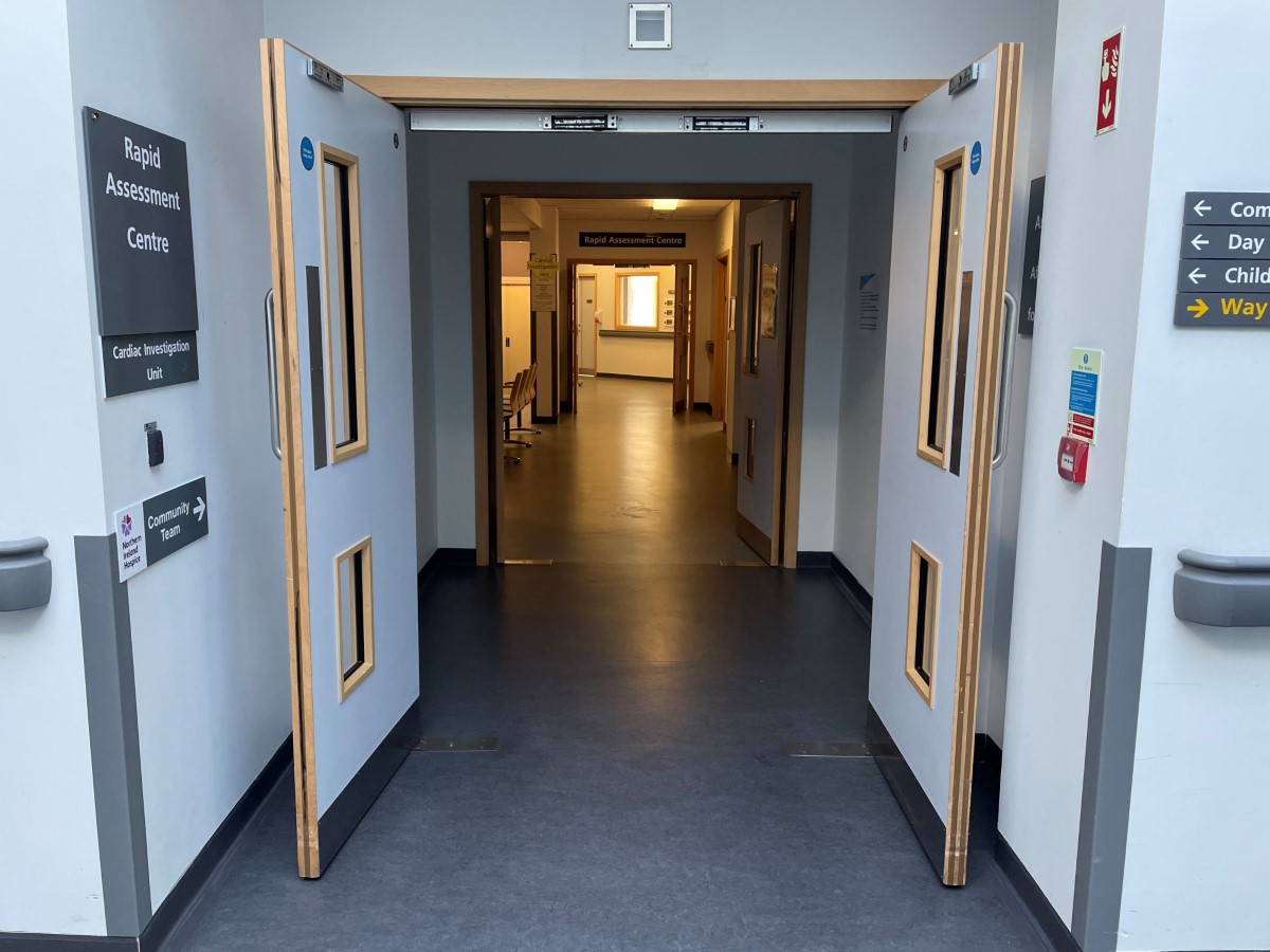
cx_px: 635
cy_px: 476
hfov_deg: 67.3
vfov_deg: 53.1
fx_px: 954
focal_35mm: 26
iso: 125
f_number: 1.6
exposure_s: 1/100
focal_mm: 4.2
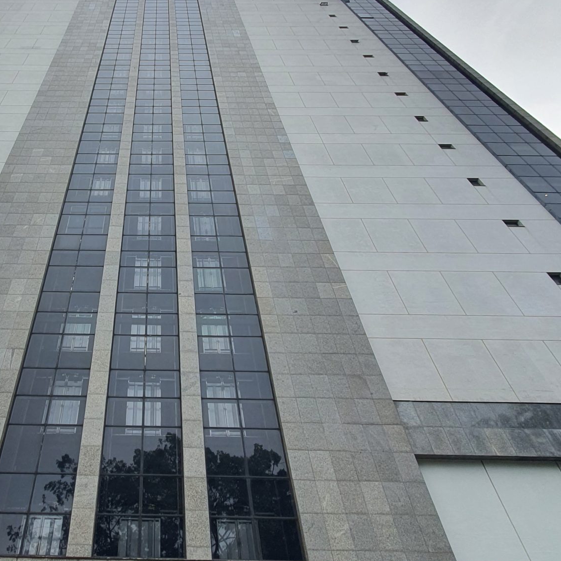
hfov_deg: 58.5
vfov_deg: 60.9
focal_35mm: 26
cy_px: 273
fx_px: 477
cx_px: 156
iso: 50
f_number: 2.2
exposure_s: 1/1052
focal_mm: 1.8
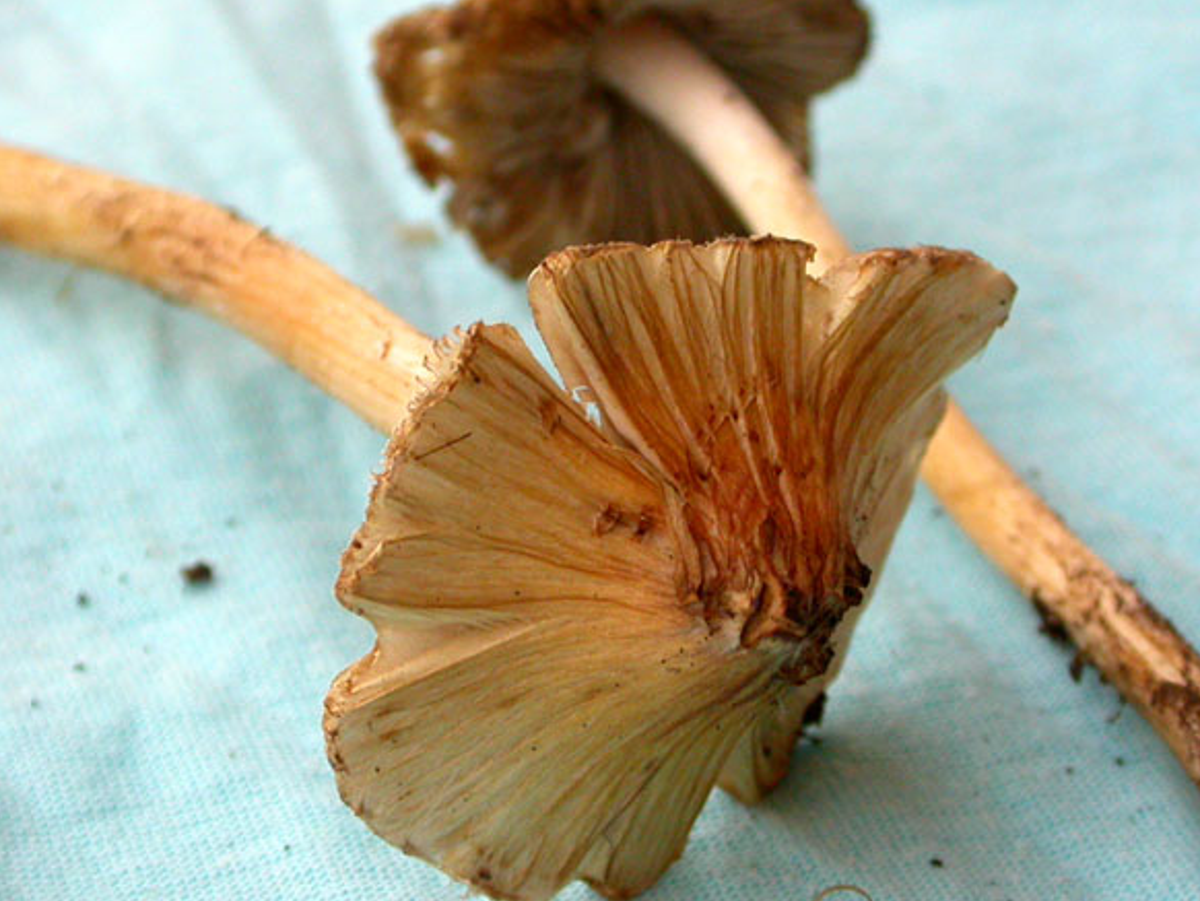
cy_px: 454
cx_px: 577
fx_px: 4404
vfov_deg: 11.7
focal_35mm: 127
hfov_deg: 15.5
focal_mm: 18
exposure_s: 1/250
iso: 200
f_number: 3.7
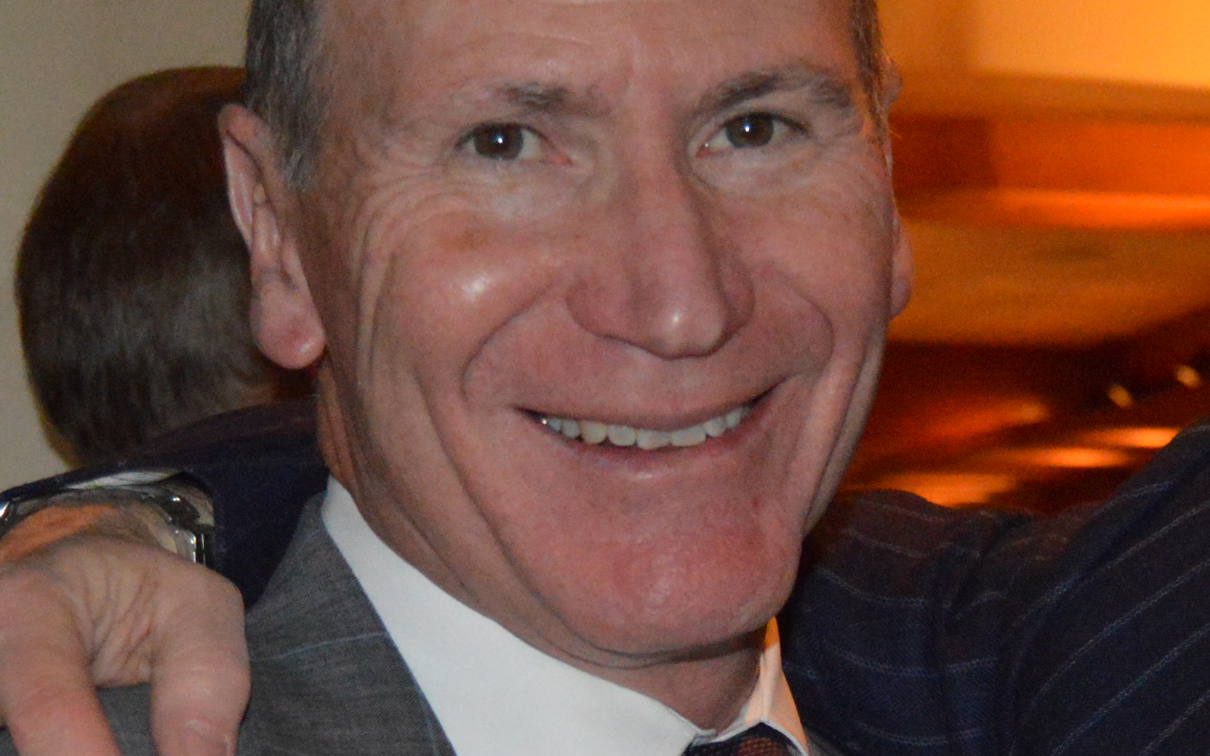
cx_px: 741
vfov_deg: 12.3
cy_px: 675
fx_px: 3480
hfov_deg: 19.7
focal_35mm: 106
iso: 3200
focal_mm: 23
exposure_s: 1/60
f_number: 3.8
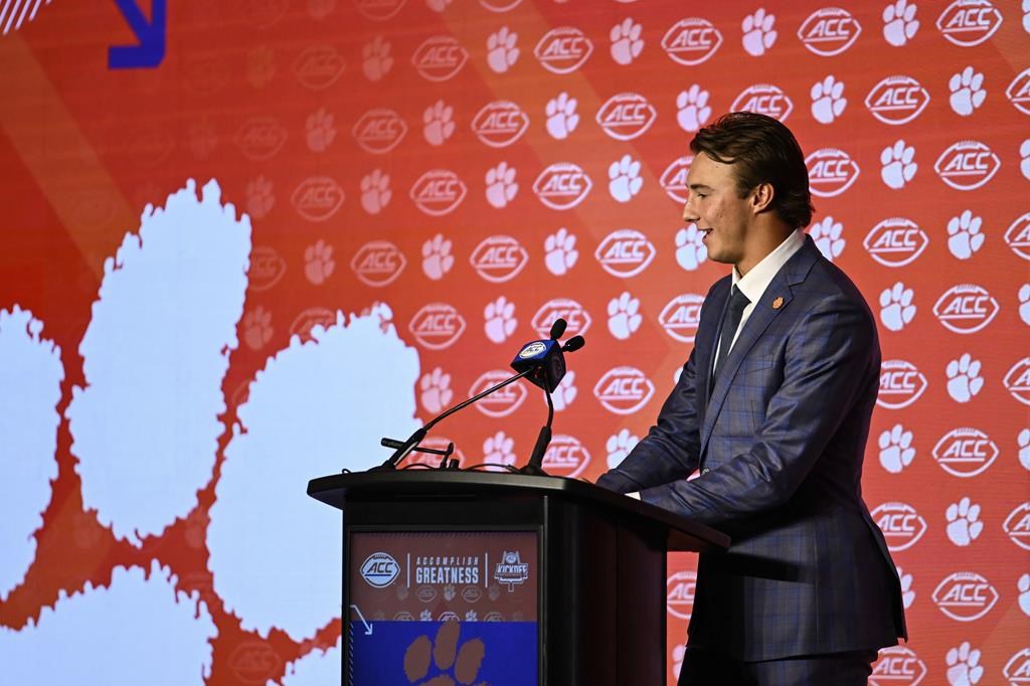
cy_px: 343
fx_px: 8580
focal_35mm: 300
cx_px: 515
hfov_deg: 6.9
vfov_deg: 4.6
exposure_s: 1/400
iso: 1000
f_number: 2.8
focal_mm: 200
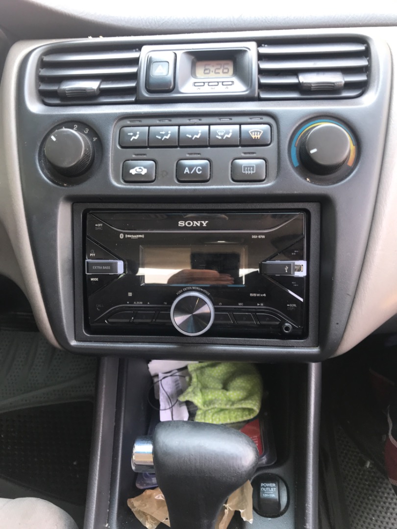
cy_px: 264
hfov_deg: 49.7
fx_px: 428
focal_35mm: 28
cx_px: 198
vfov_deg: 63.4
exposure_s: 1/60
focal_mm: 3.99
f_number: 1.8
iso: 32
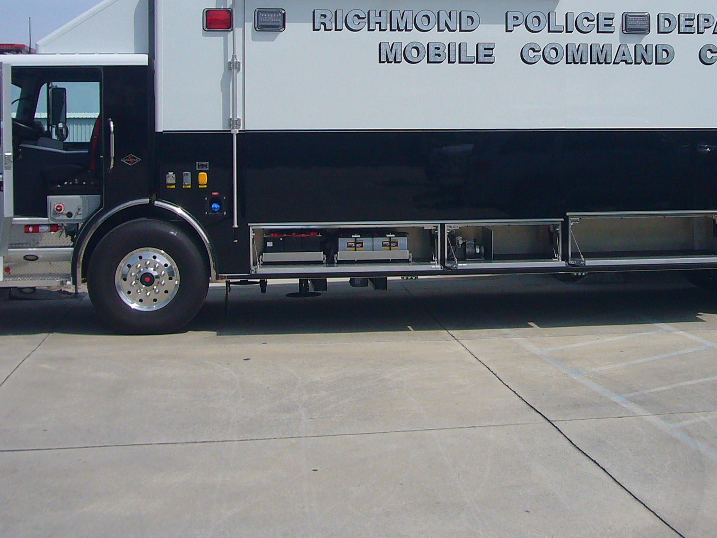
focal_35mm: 65
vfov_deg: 22.4
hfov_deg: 29.6
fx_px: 1346
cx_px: 480
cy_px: 150
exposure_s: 1/640
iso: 80
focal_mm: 5.7
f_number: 6.3
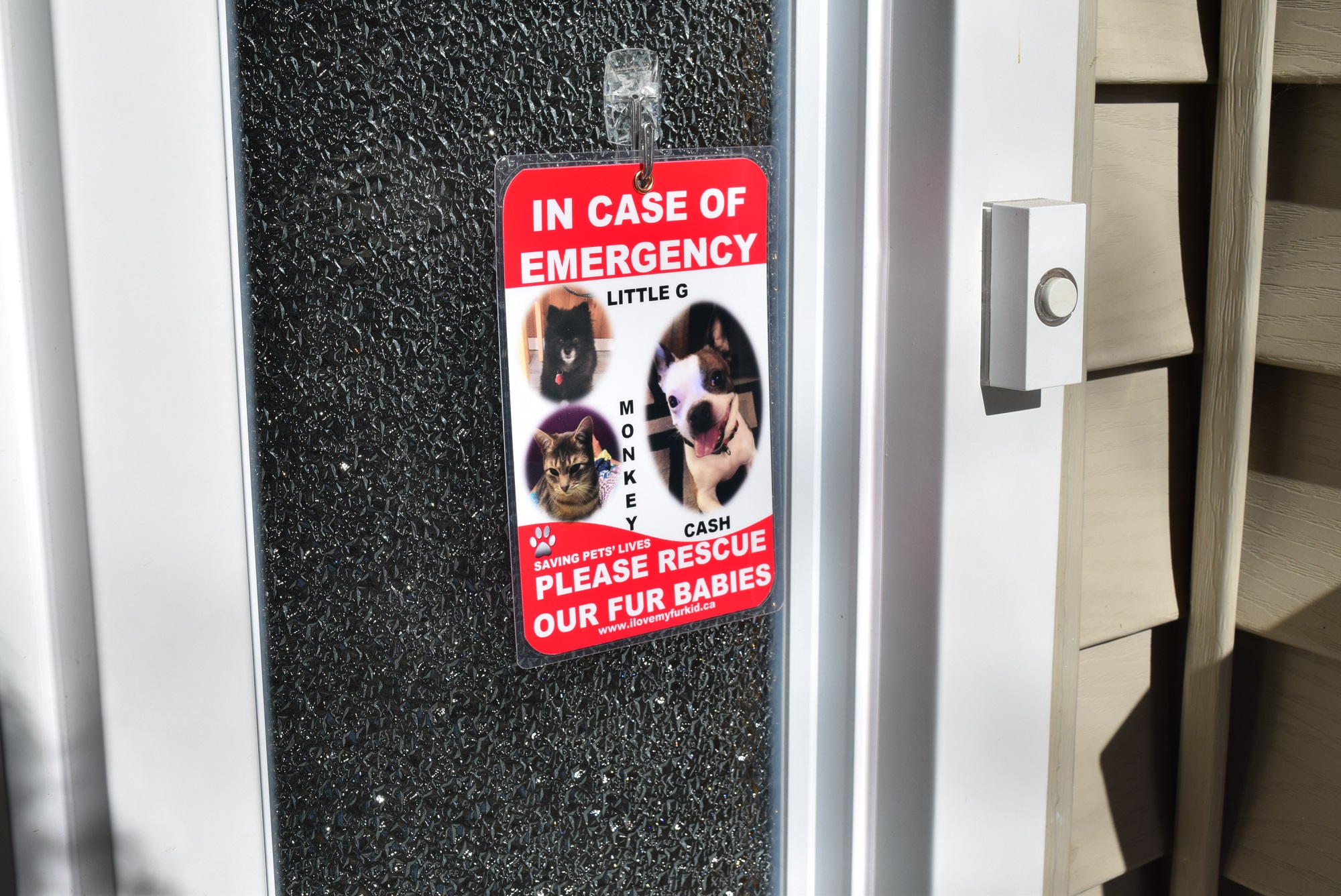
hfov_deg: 41.1
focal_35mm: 48
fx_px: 1789
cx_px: 670
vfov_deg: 28.1
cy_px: 448
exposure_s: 1/640
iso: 200
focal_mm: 32
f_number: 13
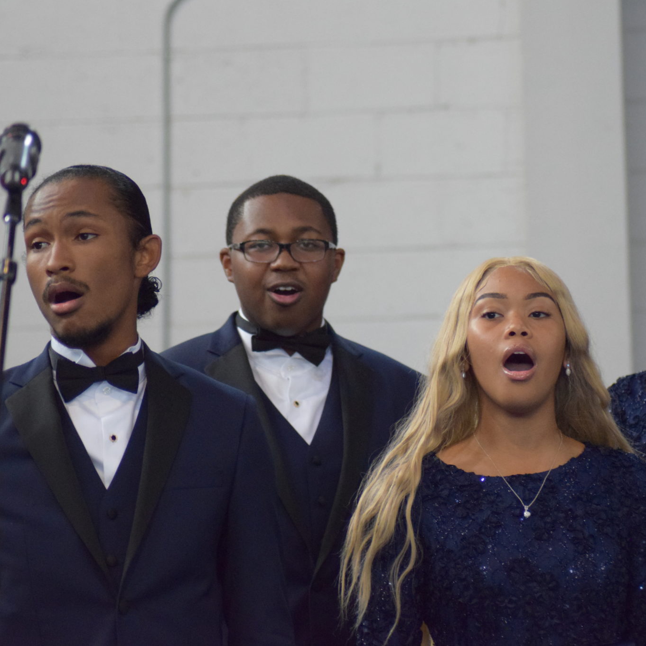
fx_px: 4455
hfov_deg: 8.3
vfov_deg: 8.3
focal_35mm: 211
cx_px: 410
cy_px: 323
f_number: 4
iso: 3600
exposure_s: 1/125
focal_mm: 110
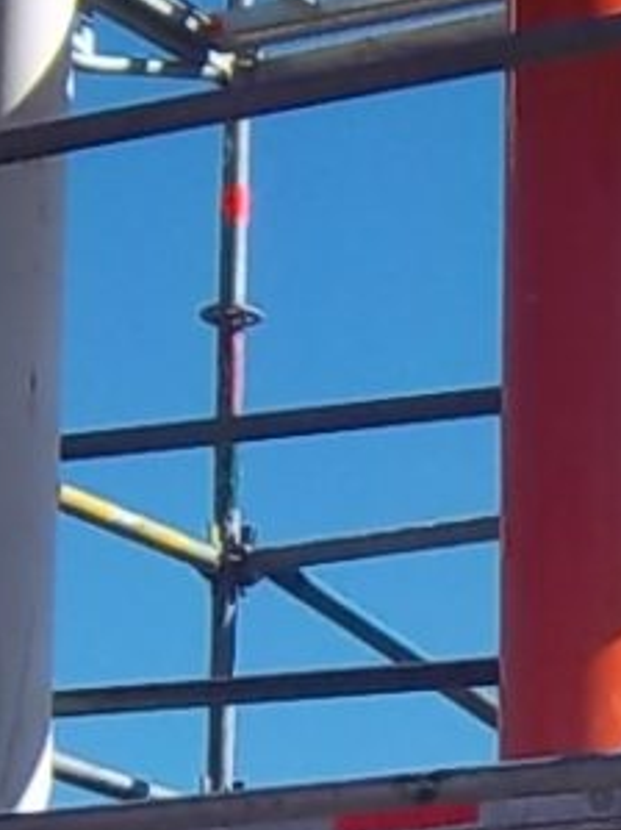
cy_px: 938
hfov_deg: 8.1
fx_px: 4309
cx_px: 854
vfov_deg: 10.8
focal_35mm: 180
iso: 64
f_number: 7.86
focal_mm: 5.05
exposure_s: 1/200
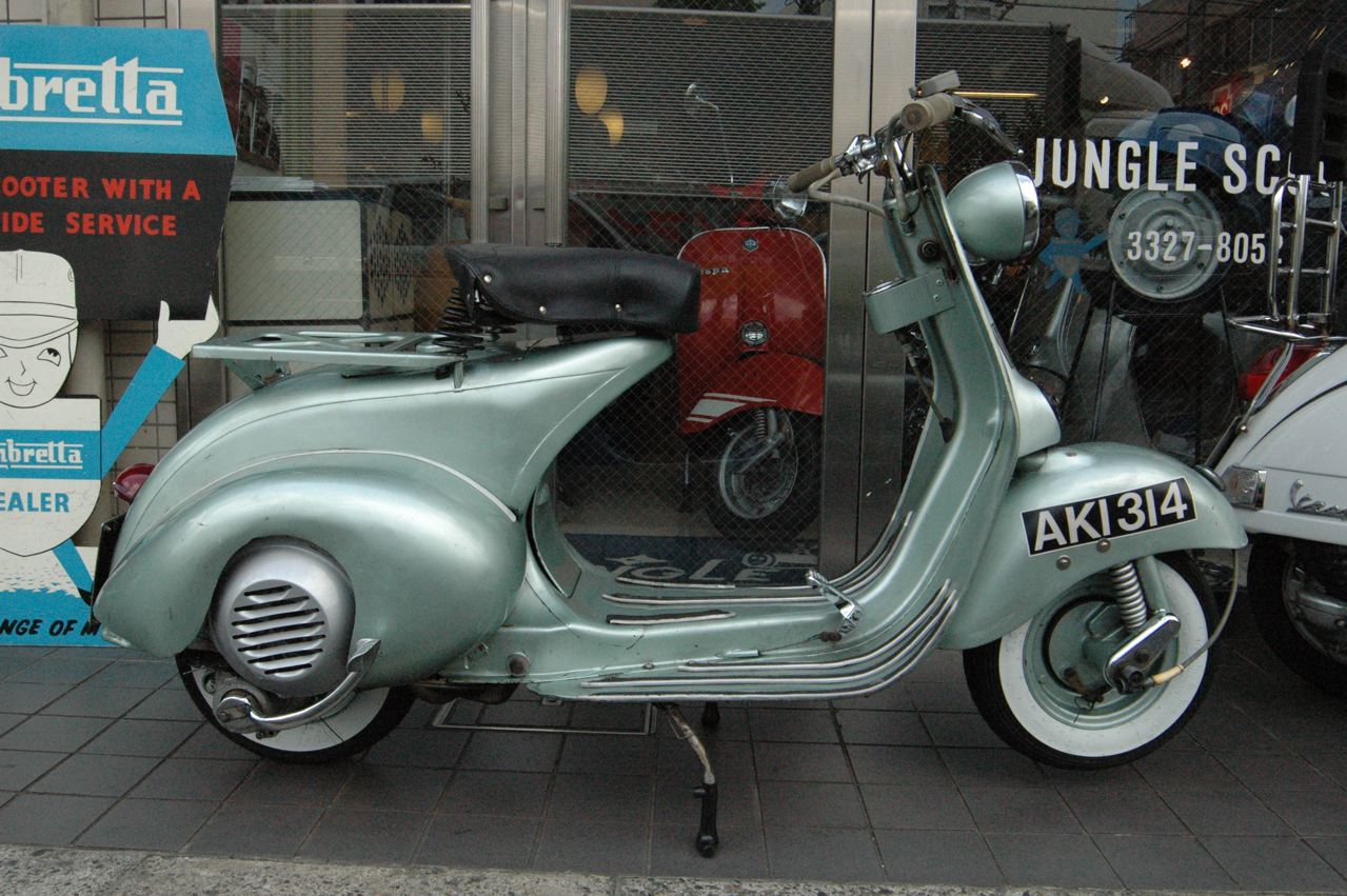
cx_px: 674
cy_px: 448
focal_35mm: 32
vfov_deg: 41.7
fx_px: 1178
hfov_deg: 59.5
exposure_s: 1/500
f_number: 11
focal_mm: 21
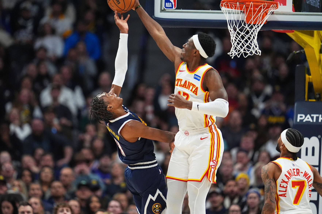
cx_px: 161
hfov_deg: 5.2
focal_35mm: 400
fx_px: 3577
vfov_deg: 3.4
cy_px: 107
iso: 5000
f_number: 3.2
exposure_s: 1/2000
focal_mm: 400
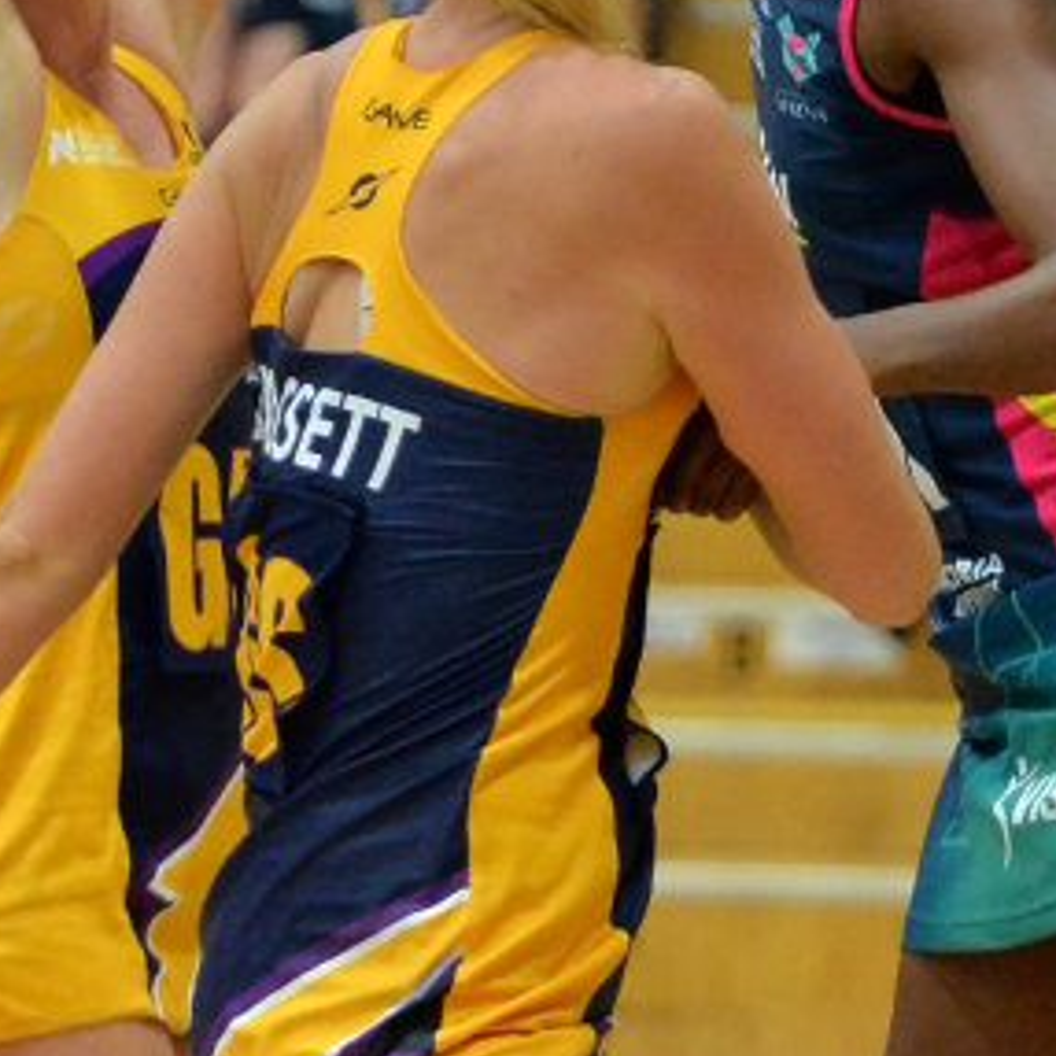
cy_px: 55
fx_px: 12598
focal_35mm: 365
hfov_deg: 4.8
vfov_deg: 4.8
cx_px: 118
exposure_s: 1/800
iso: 6400
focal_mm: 120
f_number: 2.8
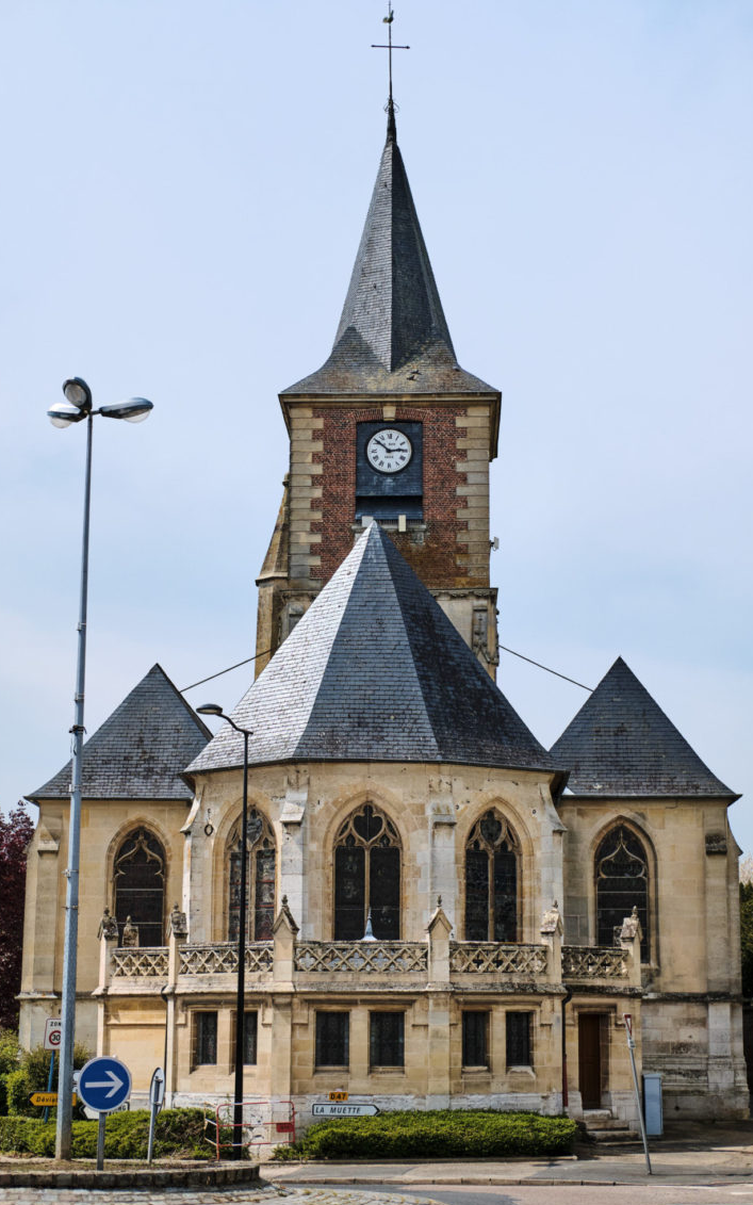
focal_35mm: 55
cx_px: 384
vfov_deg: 36.9
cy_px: 605
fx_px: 1806
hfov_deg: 23.6
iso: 400
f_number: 2.8
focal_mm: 35
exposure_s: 1/10000
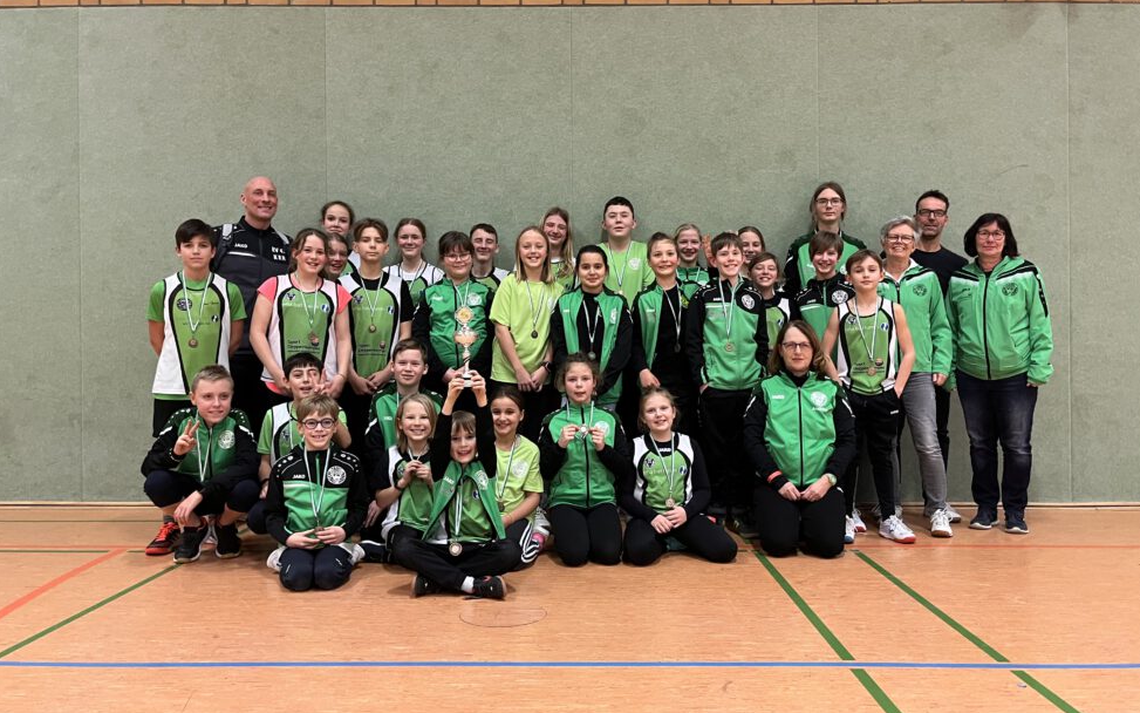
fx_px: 901
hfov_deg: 64.6
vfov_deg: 43.1
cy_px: 342
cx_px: 576
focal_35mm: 29
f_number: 1.6
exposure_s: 1/50
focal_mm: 5.1
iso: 400
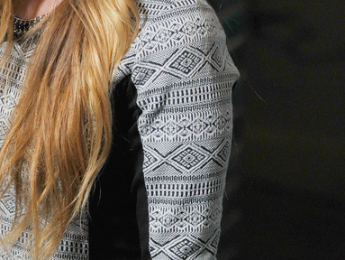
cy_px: 147
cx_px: 24
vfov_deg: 5.2
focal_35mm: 284
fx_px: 2833
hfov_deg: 6.9
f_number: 2.8
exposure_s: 1/250
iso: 320
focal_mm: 70
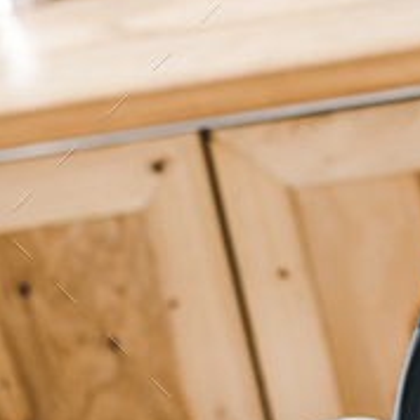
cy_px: -149
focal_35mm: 148
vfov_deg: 11.5
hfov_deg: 11.2
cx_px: 694
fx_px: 2032
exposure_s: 1/200
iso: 200
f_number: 3.5
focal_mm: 35
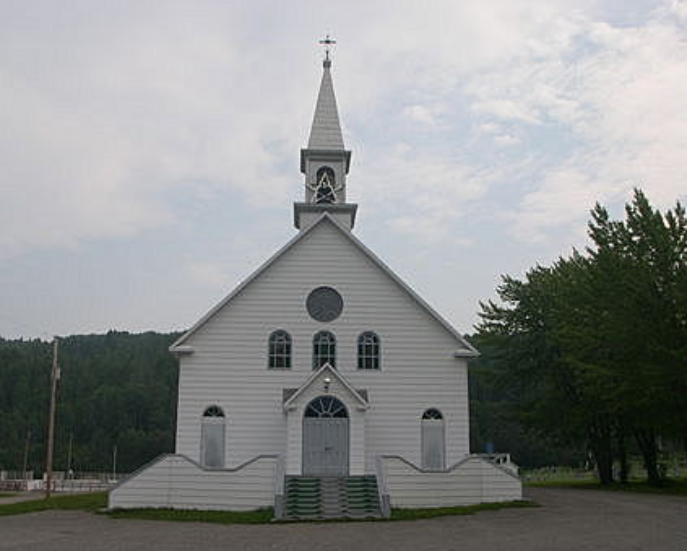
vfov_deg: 27.6
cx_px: 321
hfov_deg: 34.1
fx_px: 1119
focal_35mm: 55
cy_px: 276
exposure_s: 1/178
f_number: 8.8
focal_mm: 11.1
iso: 100
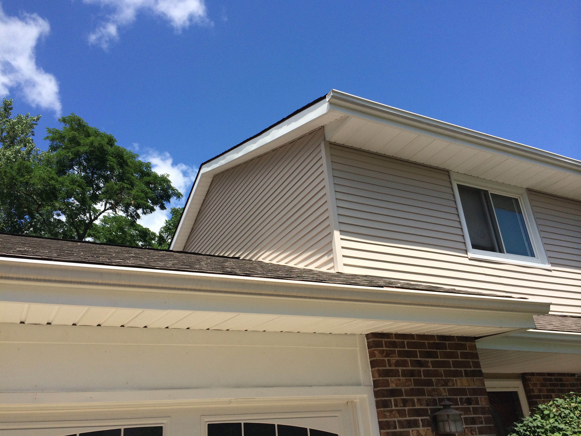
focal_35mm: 30
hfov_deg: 60.0
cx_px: 290
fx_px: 504
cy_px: 218
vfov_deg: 46.8
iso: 32
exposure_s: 1/2160
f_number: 2.2
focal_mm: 4.12
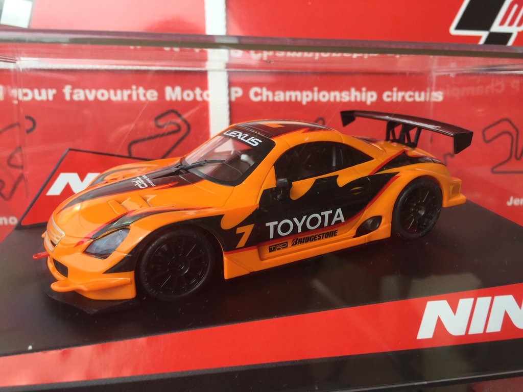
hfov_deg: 61.7
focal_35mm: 29
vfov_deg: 48.2
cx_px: 262
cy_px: 196
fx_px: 438
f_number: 2.2
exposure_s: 1/608
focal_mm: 4.15
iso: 32
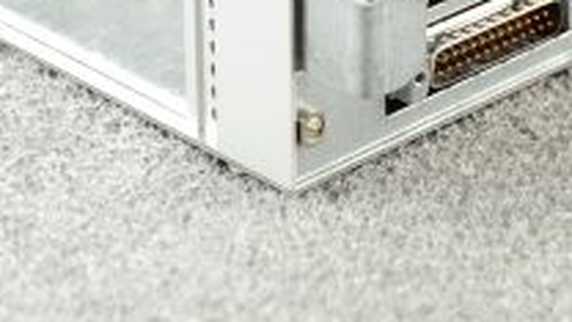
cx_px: 432
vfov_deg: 6.1
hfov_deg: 11.0
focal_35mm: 196
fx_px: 2973
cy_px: -153
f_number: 5.6
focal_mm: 65
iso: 800
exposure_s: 1/125
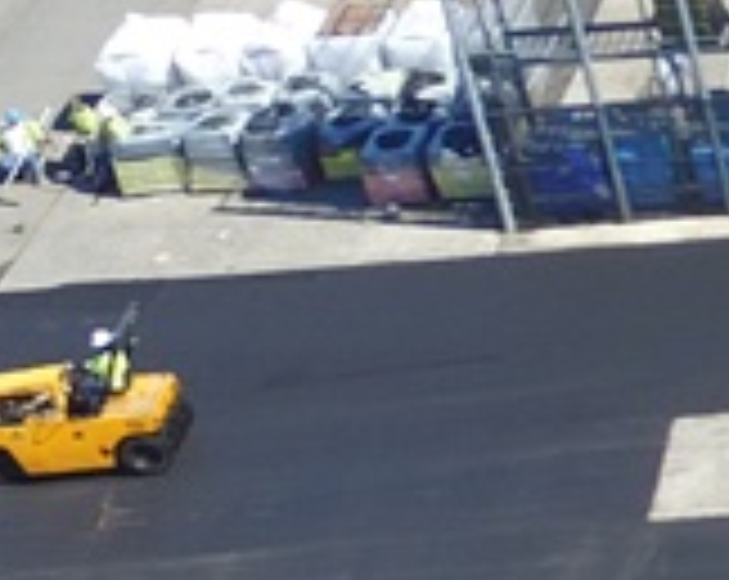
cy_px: 247
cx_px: 2030
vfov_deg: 10.6
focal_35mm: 145
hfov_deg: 10.4
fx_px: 3123
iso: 100
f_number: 2.8
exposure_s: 1/639
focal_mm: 3.61
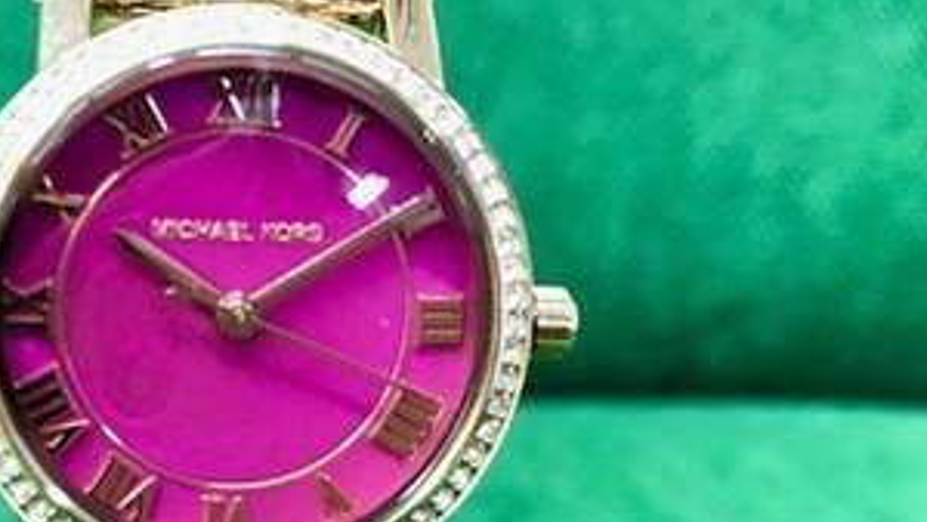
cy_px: 491
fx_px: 1500
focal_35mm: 61
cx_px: 179
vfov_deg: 19.3
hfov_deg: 33.3
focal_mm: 3.99
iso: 50
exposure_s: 1/17
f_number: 1.8
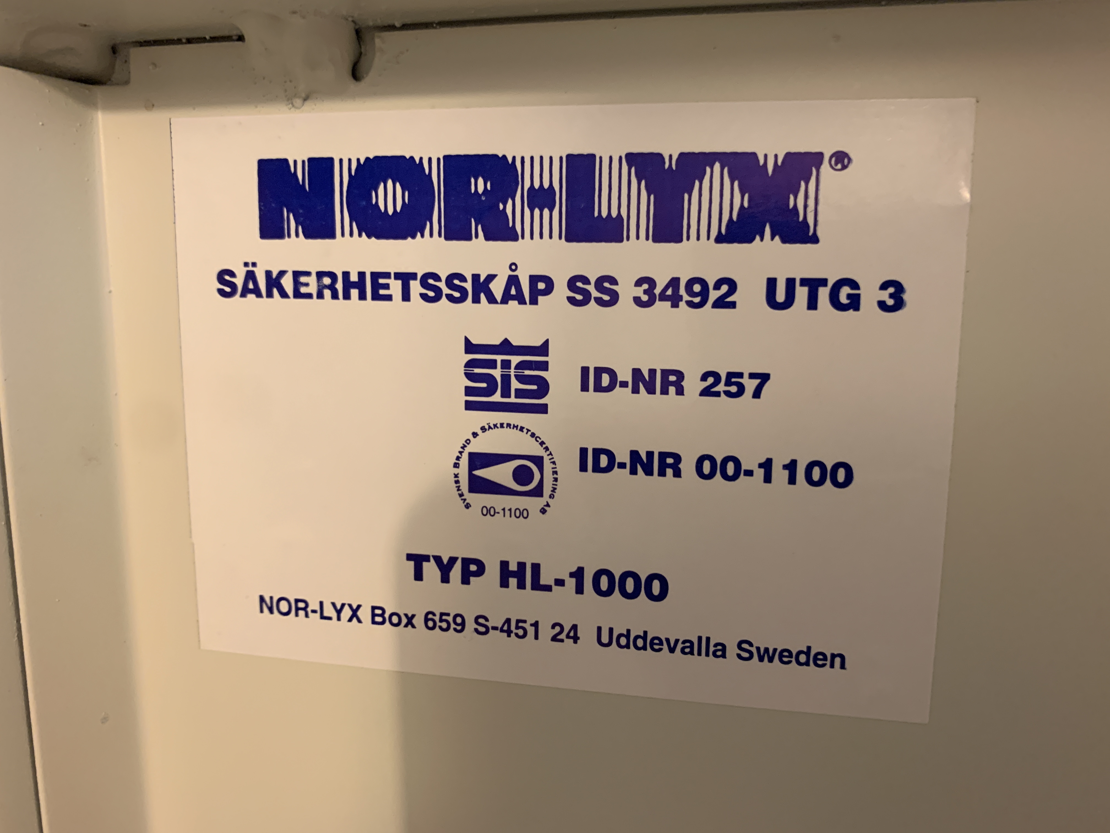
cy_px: 416
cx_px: 555
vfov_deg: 53.1
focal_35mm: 26
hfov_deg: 67.3
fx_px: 834
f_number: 1.8
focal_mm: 4.25
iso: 320
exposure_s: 1/50
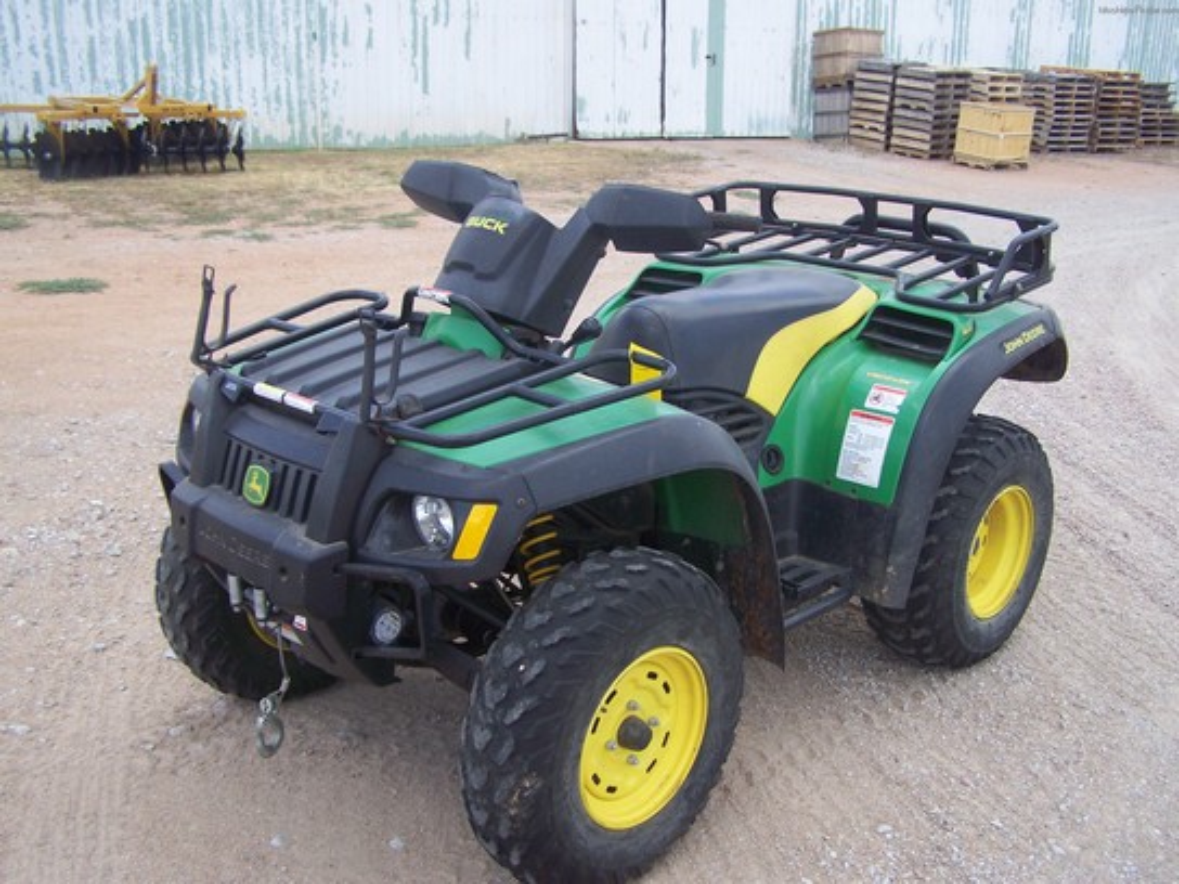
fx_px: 1294
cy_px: 442
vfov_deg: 37.7
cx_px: 590
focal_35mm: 38
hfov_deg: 49.0
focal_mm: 6.3
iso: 64
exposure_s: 1/320
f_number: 2.8
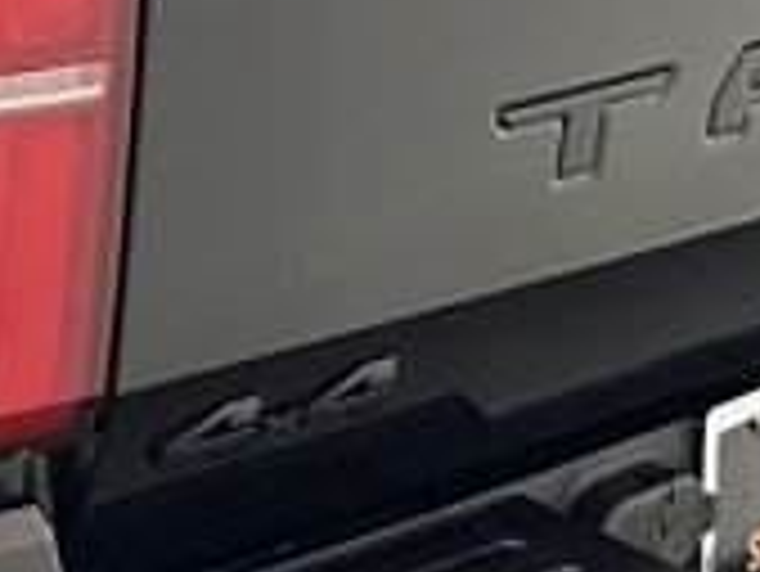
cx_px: -409
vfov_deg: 10.2
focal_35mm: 145
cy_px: 72
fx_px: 3186
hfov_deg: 12.8
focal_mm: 6.86
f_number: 1.78
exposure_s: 1/60
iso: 800
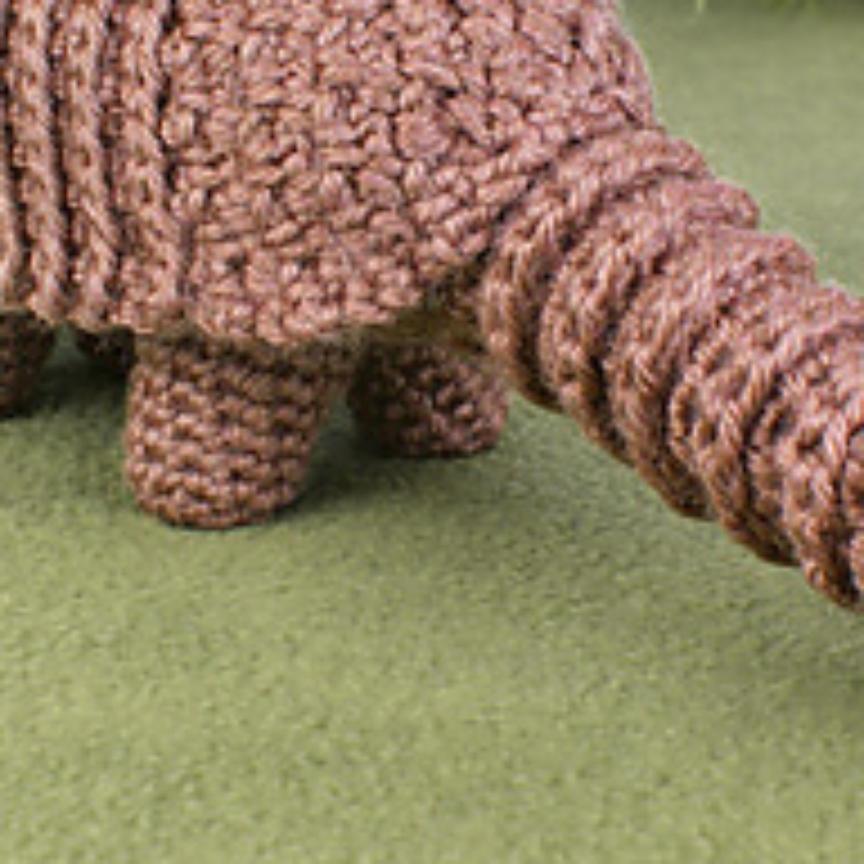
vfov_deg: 23.4
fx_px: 2061
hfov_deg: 23.7
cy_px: 218
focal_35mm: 73
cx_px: 459
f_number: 9
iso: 100
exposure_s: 1/3
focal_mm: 22
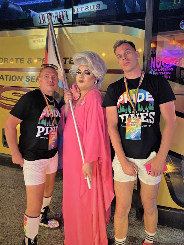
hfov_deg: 53.1
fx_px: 184
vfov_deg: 67.3
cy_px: 122
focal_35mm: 26
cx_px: 92
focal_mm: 4.25
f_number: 1.8
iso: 800
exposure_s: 1/24
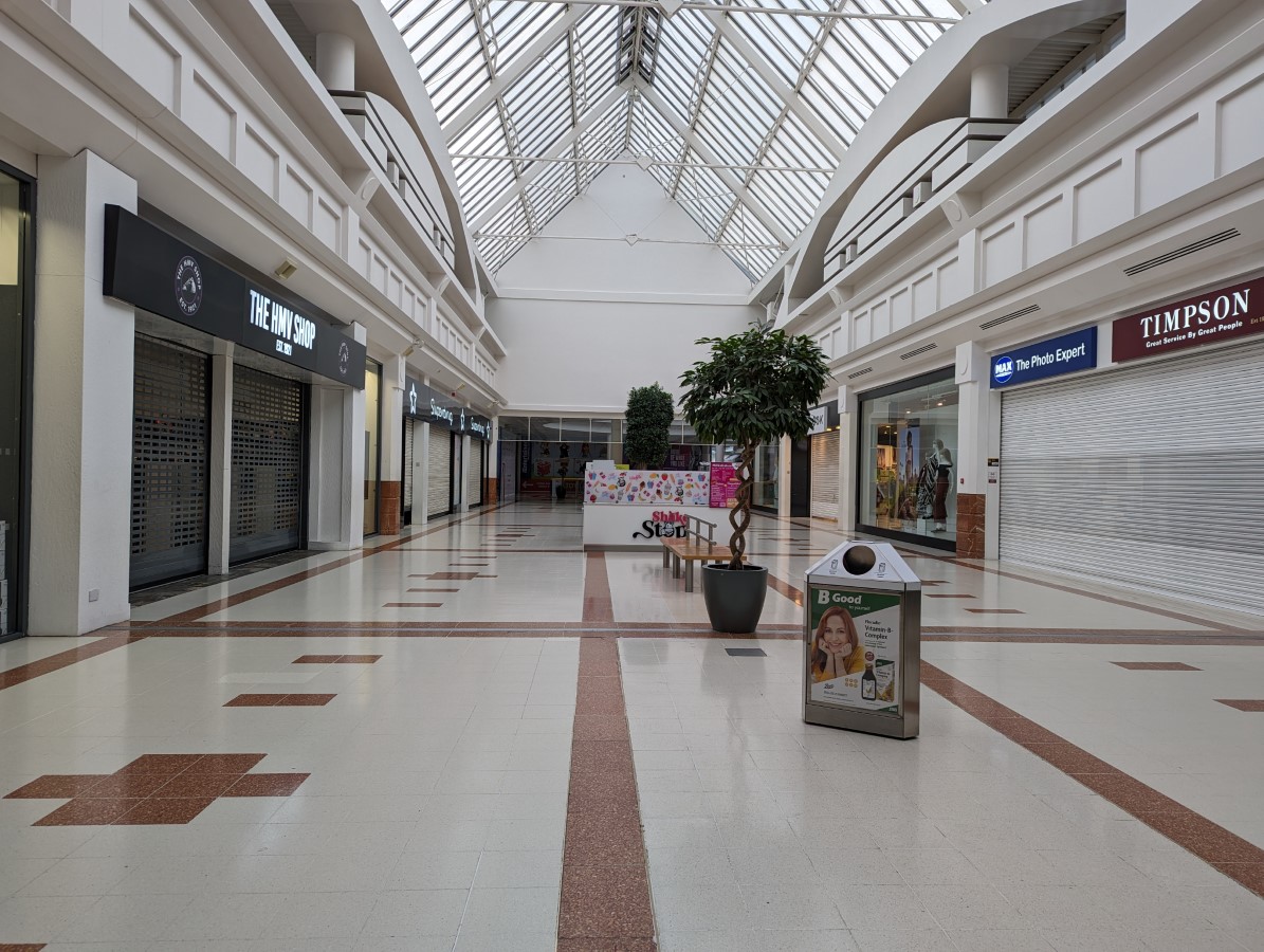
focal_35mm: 24
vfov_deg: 56.9
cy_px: 476
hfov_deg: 71.5
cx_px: 632
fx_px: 878
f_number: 1.85
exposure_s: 1/93.2
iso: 40
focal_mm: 6.81
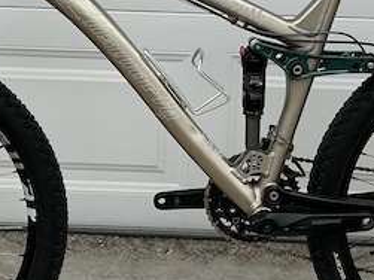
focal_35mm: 83
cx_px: 167
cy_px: 54
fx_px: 896
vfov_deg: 17.6
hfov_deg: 23.6
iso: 50
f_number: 1.5
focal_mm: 5.7
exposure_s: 1/6579
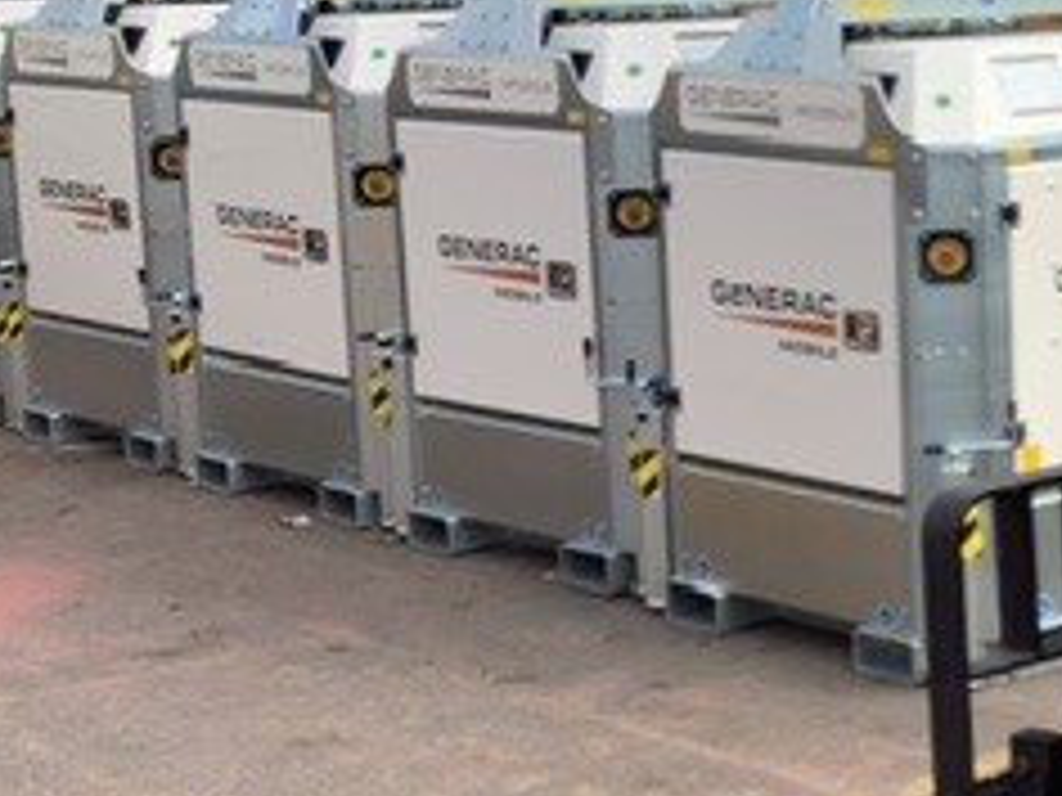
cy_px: 333
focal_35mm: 84
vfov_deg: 17.6
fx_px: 2577
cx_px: 1341
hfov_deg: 21.3
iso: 25
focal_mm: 3.3
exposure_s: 1/604
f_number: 2.4
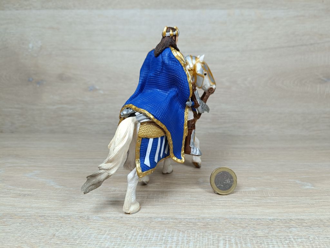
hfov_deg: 71.6
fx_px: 229
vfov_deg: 56.8
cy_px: 124
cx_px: 165
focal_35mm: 24
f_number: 1.88
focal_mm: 5.59
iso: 53
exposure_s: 1/141
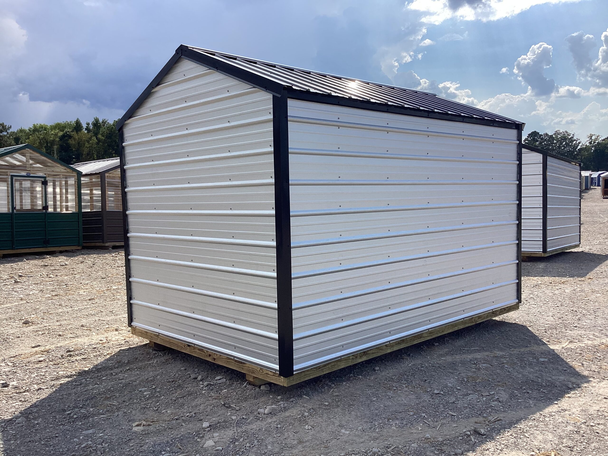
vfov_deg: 45.4
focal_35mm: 31
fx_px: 544
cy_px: 228
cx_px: 304
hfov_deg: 58.4
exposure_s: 1/1698
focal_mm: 3.3
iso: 25
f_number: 2.4
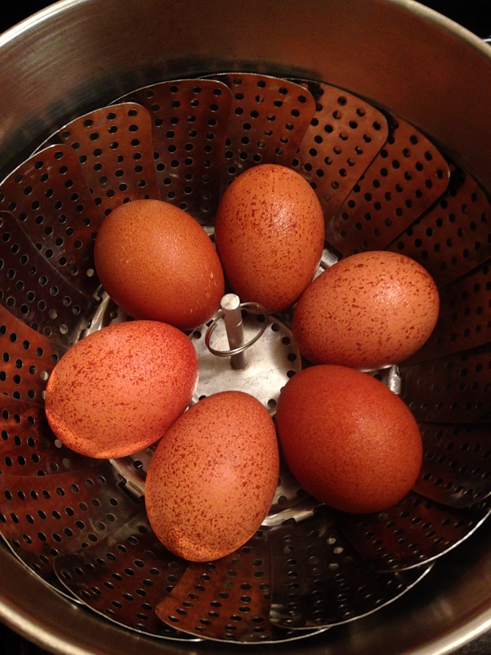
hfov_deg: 42.9
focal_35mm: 33
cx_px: 246
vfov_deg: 55.4
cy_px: 328
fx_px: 624
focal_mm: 4.12
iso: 200
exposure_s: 1/30
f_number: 2.4
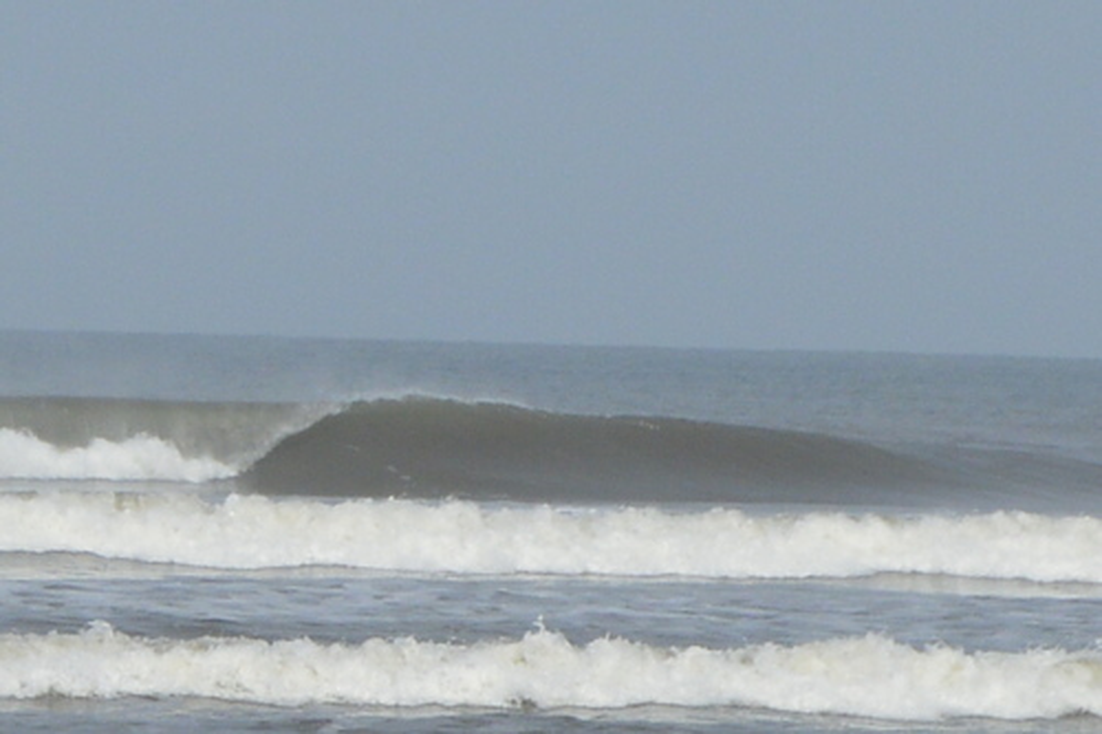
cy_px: 367
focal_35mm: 72
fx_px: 2203
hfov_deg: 28.1
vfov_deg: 18.9
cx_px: 551
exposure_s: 1/2000
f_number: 7.1
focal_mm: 48
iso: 320
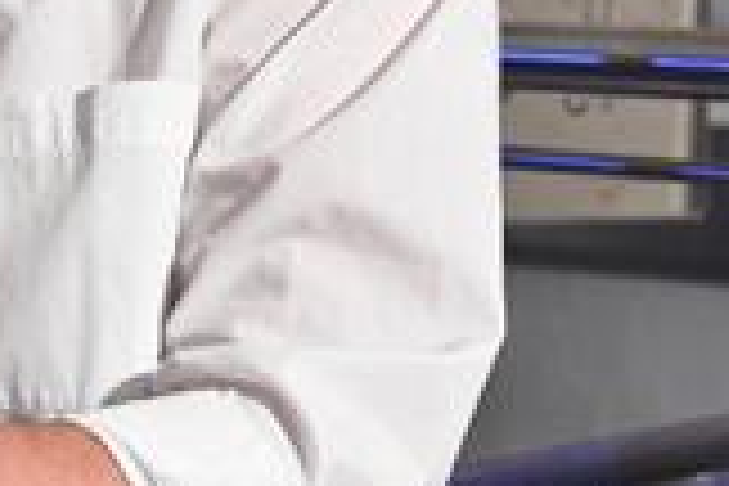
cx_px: -644
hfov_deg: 10.6
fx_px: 3665
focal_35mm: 181
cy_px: -16
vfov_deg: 7.5
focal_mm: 42
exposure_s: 1/60
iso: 200
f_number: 5
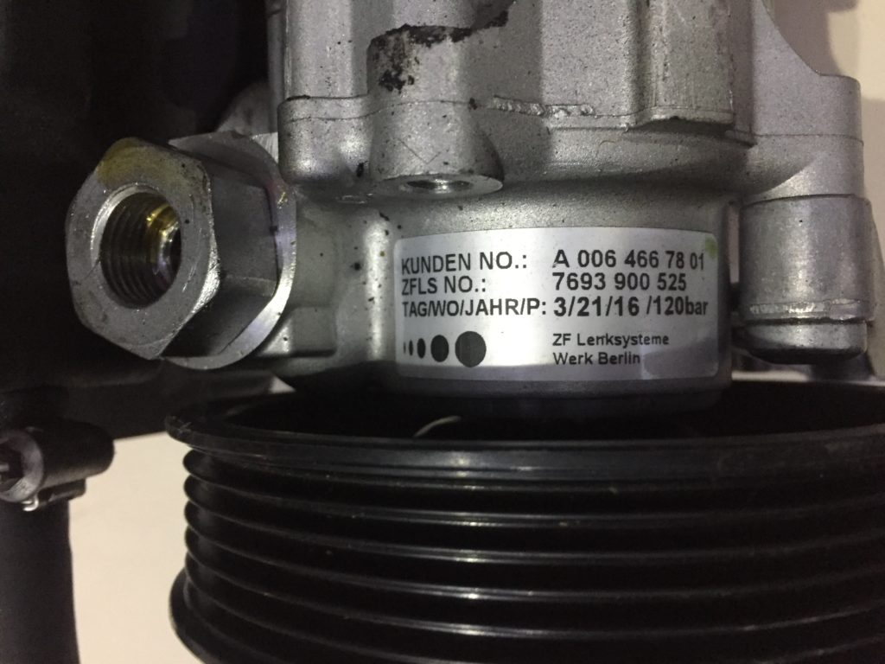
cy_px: 332
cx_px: 442
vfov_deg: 48.2
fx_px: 741
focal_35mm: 29
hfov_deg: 61.7
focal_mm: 4.15
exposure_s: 1/17
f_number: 2.2
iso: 250
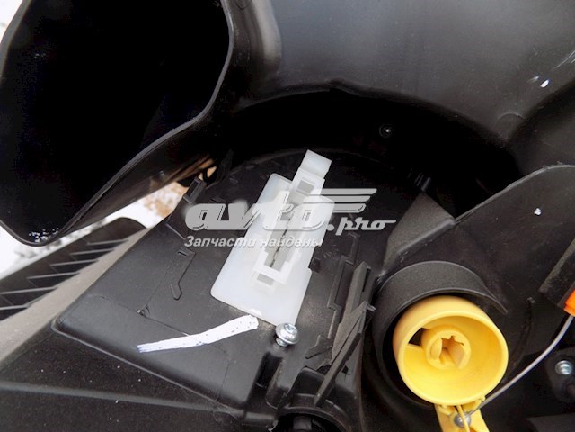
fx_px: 382
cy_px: 216
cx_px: 288
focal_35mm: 23
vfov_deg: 58.9
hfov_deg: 73.9
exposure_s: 1/30
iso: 140
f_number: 3.1
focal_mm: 4
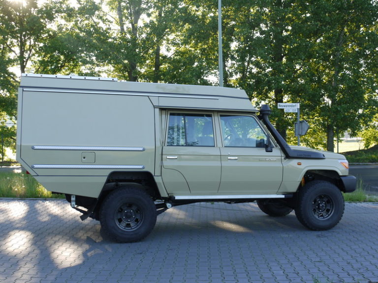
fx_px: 502
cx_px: 189
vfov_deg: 31.5
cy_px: 142
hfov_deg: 41.2
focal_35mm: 46
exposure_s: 1/80
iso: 100
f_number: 5.6
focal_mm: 23
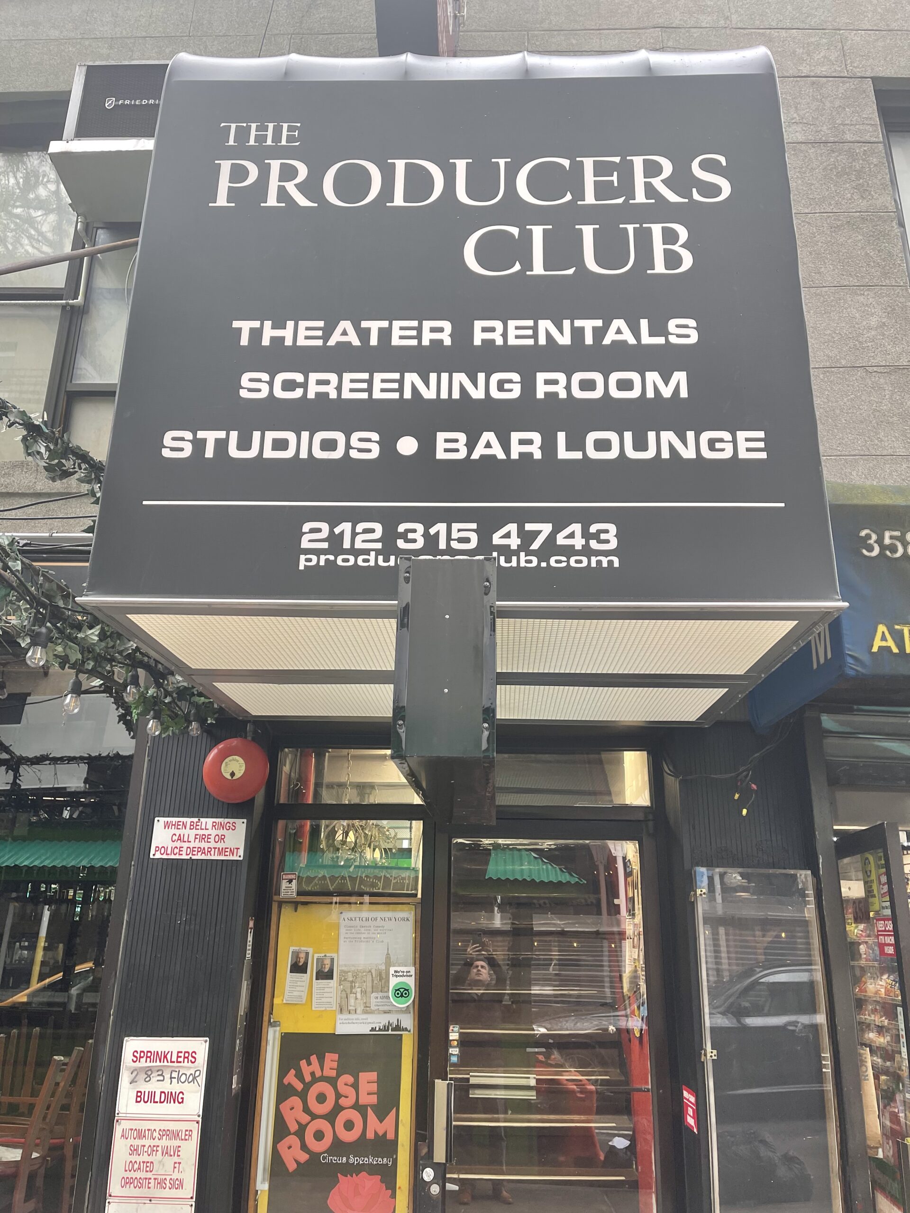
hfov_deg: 53.1
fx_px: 911
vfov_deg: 67.3
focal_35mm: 26
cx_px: 455
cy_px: 606
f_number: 1.6
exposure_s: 1/120
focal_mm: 5.1
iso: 64
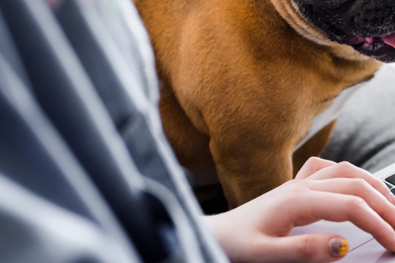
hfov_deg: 21.4
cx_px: 422
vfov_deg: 15.0
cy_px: 68
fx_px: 998
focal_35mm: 91
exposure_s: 1/250
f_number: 3.2
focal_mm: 35
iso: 320
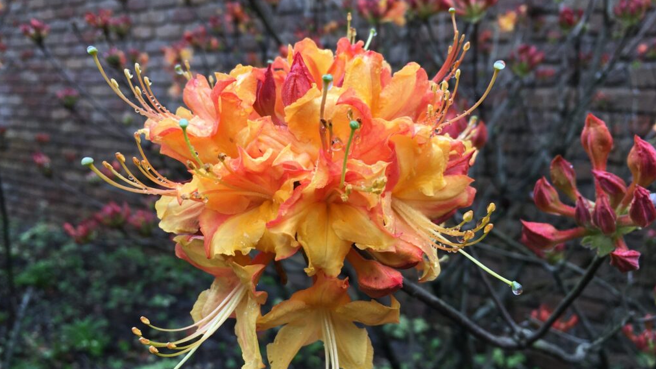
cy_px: 204
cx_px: 324
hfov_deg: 61.0
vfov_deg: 36.7
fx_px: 557
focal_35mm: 32
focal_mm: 4.15
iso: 25
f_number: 2.2
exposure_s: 1/238
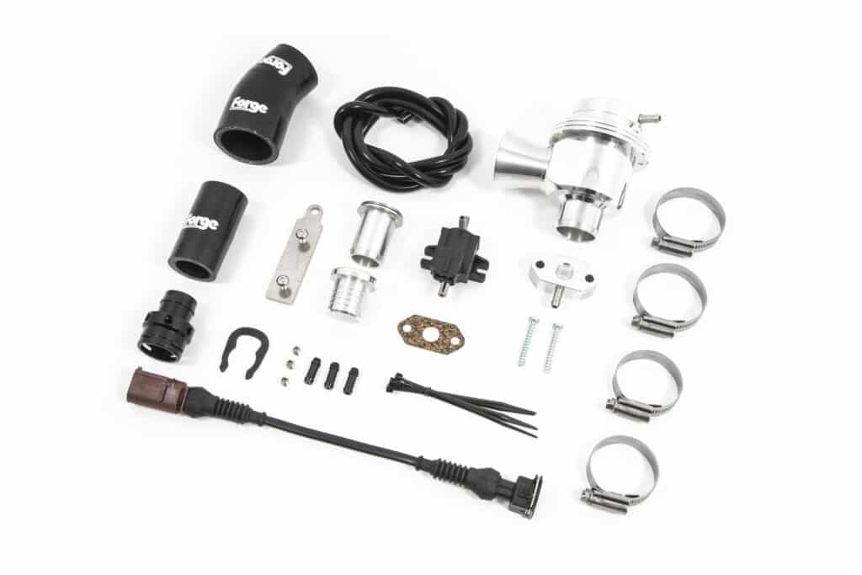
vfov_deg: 28.7
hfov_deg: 41.9
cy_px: 288
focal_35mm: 47
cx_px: 431
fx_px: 1125
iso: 100
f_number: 16
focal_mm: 47
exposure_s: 1/125
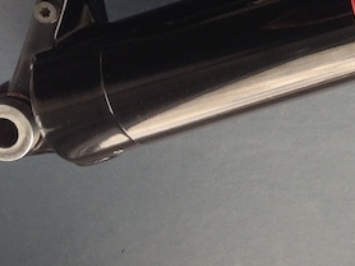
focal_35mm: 95
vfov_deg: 14.7
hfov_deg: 19.2
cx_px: 449
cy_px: -109
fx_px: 973
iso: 64
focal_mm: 4.12
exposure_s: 1/120
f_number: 2.4
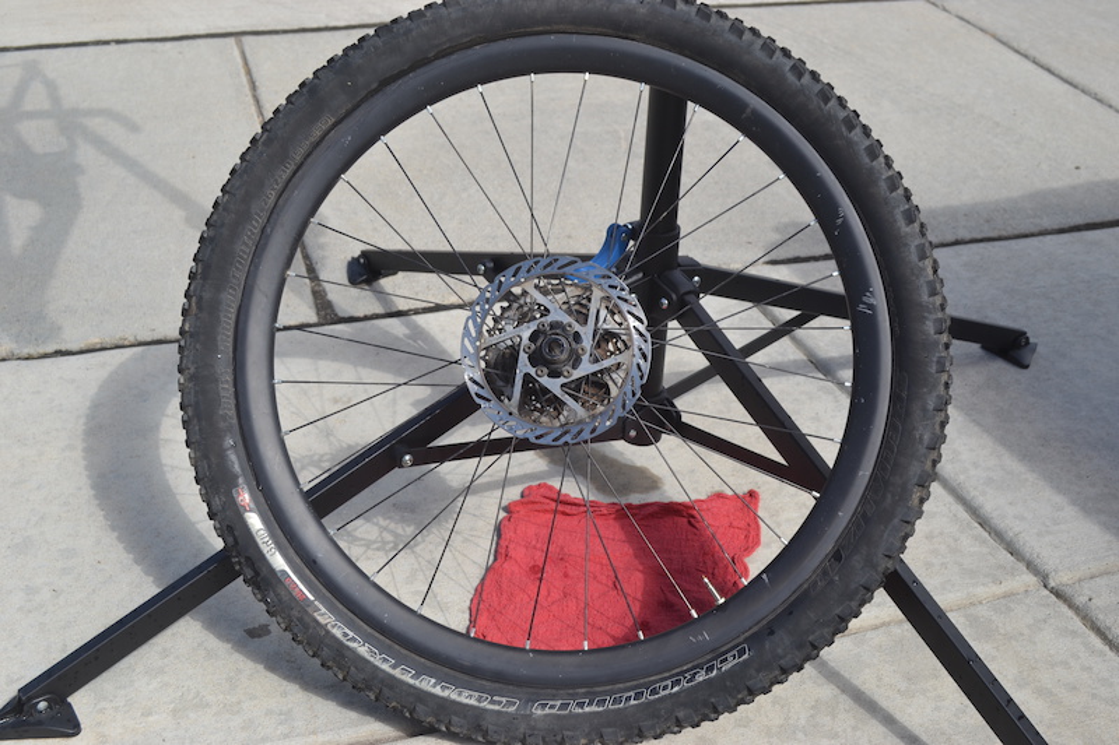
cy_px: 372
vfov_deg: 34.2
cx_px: 560
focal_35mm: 39
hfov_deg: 49.6
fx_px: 1212
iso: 100
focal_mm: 26
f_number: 7.1
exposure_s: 1/200
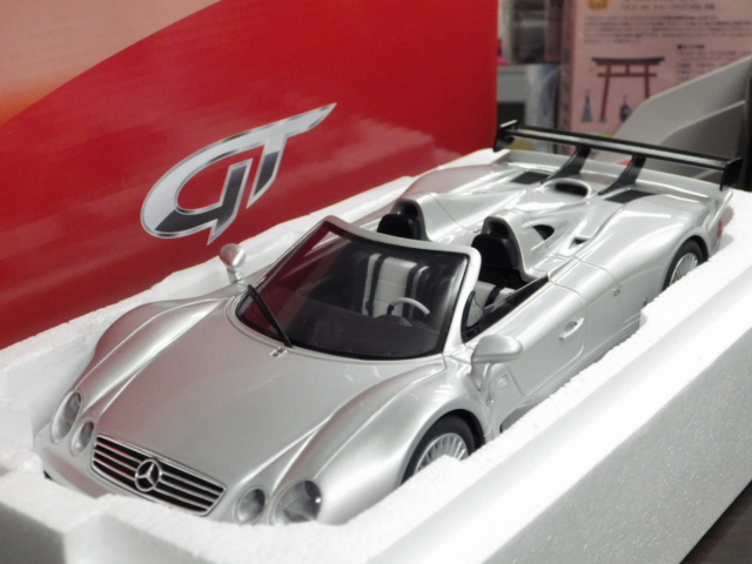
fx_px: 1282
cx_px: 376
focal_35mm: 59
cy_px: 282
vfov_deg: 24.8
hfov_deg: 32.7
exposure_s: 1/60
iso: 640
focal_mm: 10.7
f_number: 4
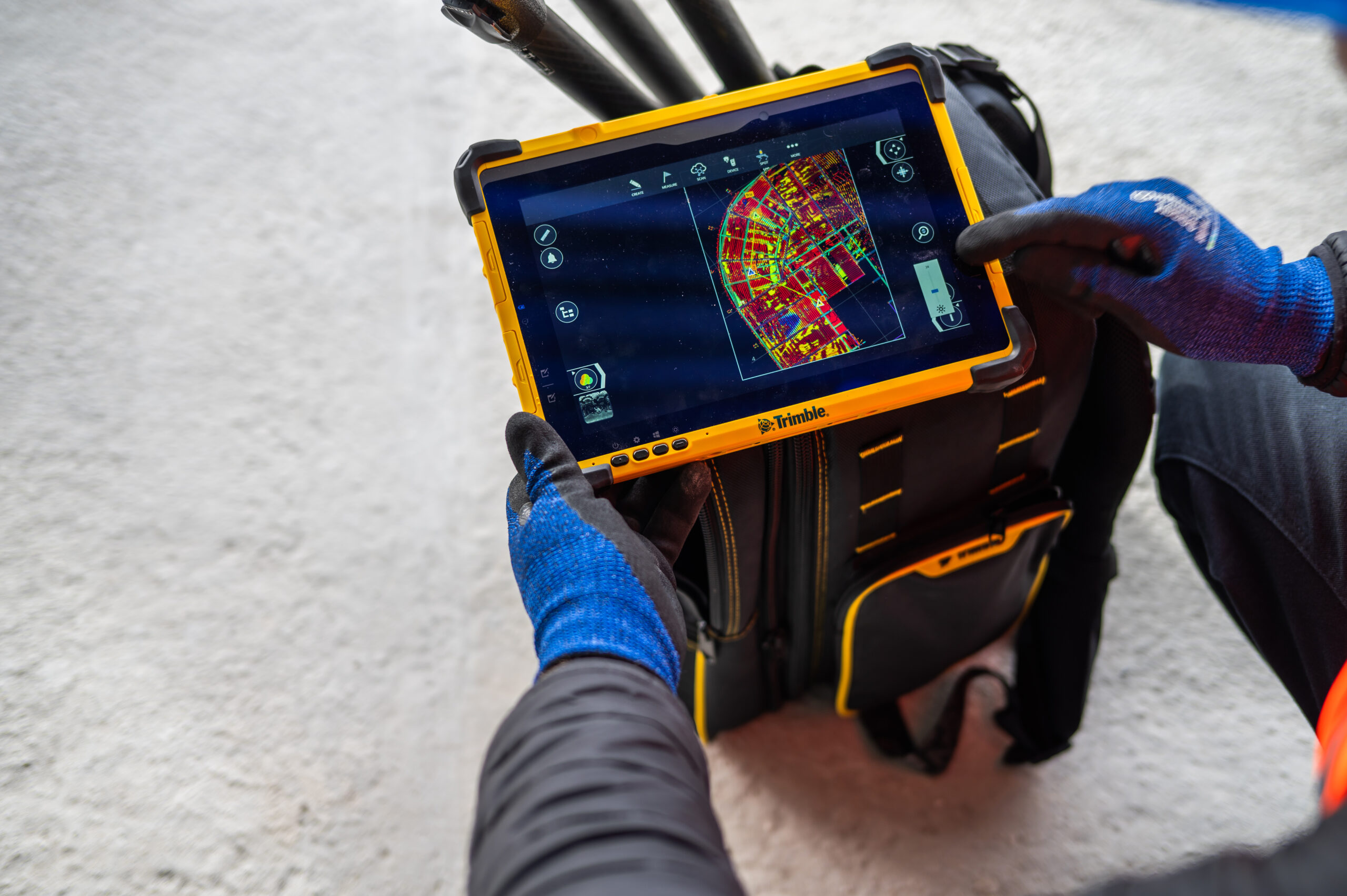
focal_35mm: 40
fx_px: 1496
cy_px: 448
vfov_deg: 33.4
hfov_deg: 48.5
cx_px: 674
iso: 64
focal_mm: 40
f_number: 2.5
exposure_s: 1/125
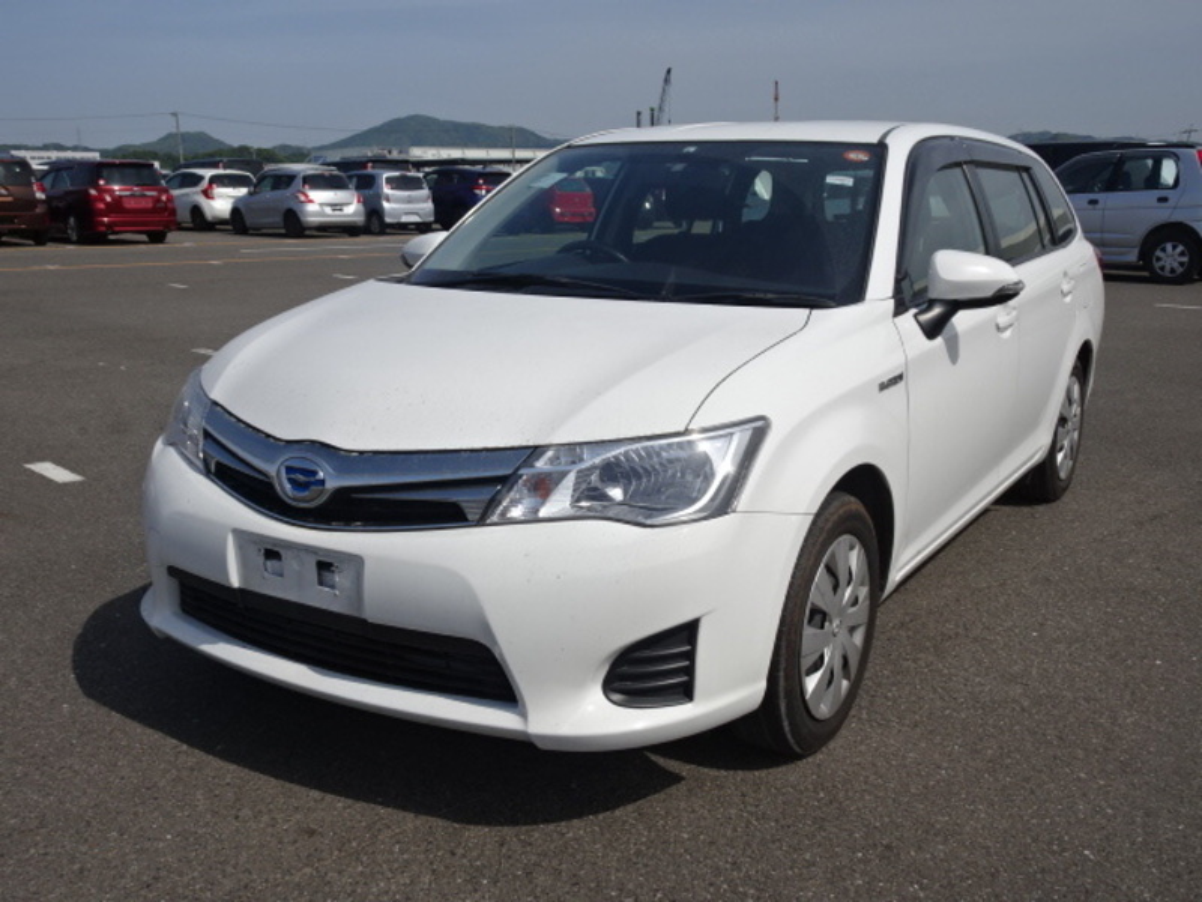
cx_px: 601
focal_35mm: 34
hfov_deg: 54.0
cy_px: 451
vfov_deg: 41.8
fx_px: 1181
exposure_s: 1/1600
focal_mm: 5.79
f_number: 4
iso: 80
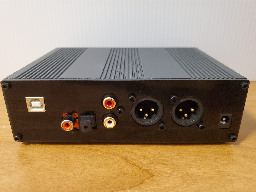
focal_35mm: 27
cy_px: 99
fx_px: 200
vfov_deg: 51.3
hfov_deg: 65.3
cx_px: 129
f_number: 1.5
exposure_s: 1/40
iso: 500
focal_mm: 4.3
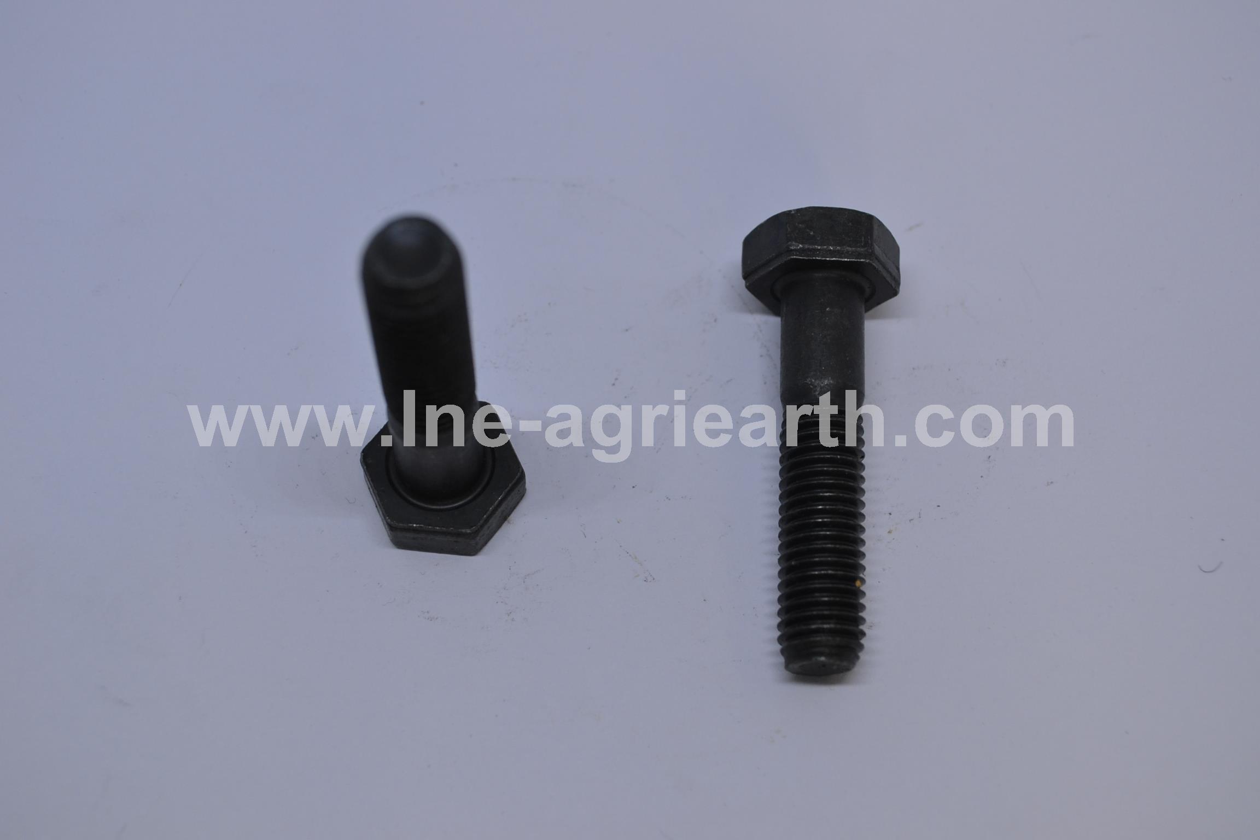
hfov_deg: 38.9
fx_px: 1785
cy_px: 420
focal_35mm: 51
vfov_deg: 26.5
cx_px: 630
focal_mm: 34
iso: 400
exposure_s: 1/100
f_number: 5
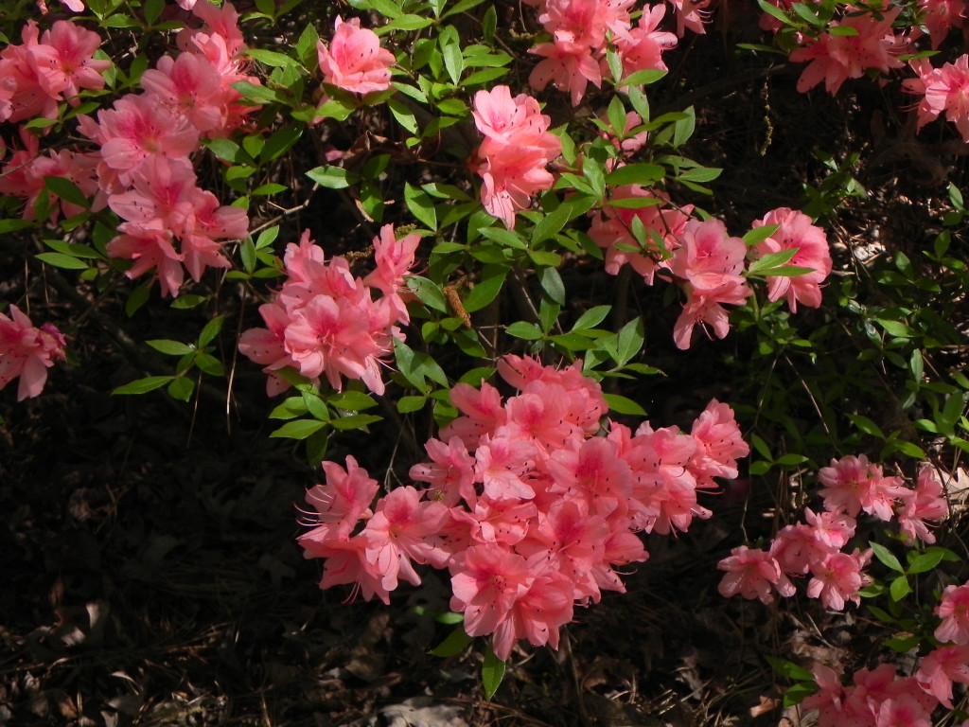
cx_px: 484
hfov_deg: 26.0
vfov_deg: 19.6
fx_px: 2099
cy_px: 364
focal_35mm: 75
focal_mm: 13.4
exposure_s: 1/500
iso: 200
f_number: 4
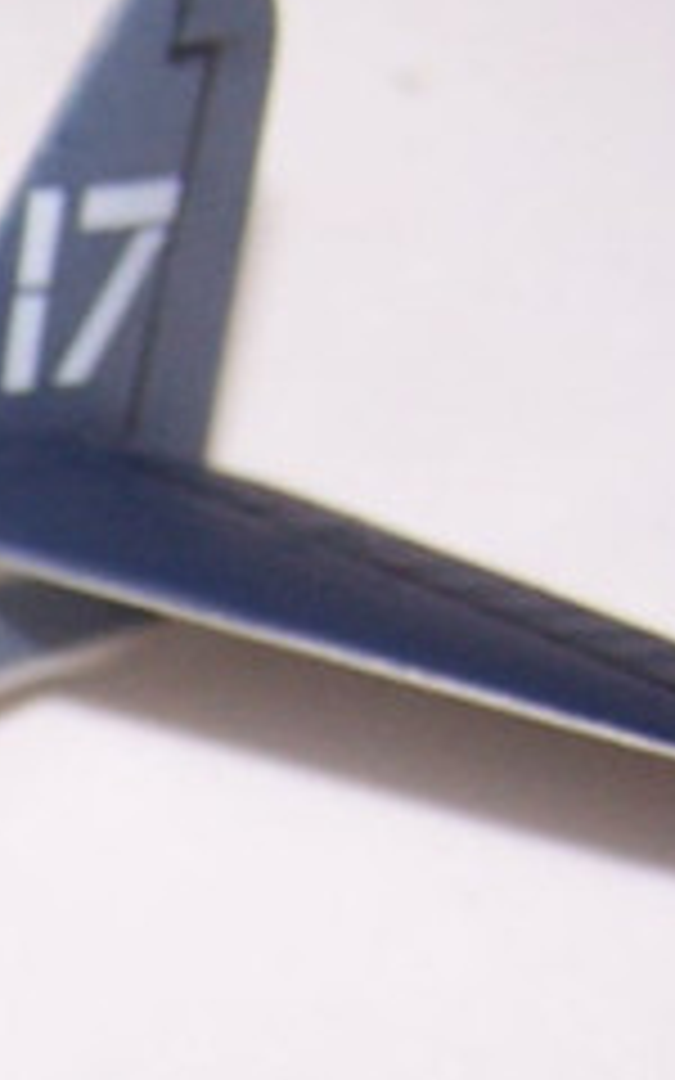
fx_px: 5269
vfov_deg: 11.6
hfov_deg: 6.9
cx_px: -947
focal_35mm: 179
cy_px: 1143
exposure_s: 1/180
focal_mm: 6.3
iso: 80
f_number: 2.8
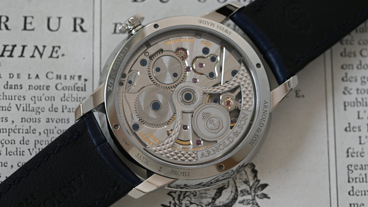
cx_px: 184
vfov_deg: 19.1
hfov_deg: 33.3
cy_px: 102
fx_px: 615
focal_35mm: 63
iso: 400
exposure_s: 1/125
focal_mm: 60
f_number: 8
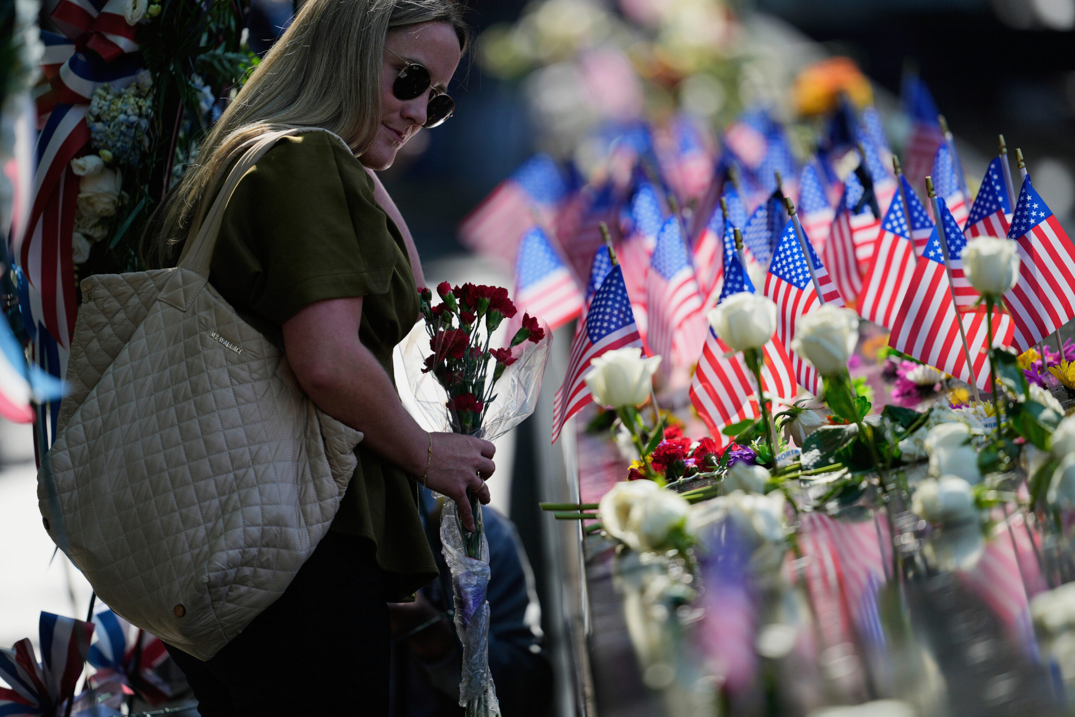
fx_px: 8958
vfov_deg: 4.6
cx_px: 538
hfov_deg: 6.9
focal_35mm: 300
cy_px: 358
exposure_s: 1/1250
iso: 200
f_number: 2.8
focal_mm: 300
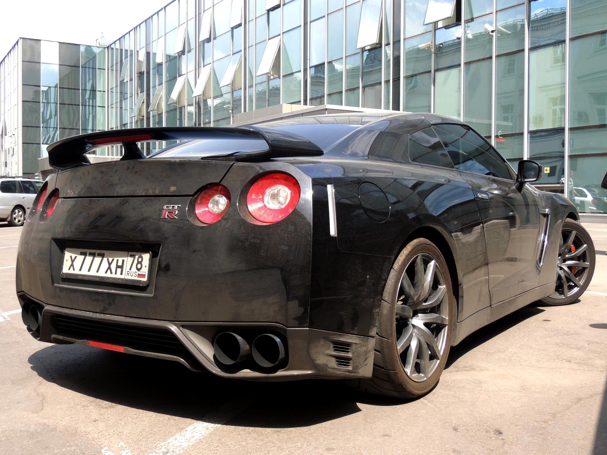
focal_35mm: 35
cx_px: 304
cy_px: 228
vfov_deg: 40.7
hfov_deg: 52.6
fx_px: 614
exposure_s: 1/320
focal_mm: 6.2
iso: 100
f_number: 3.3
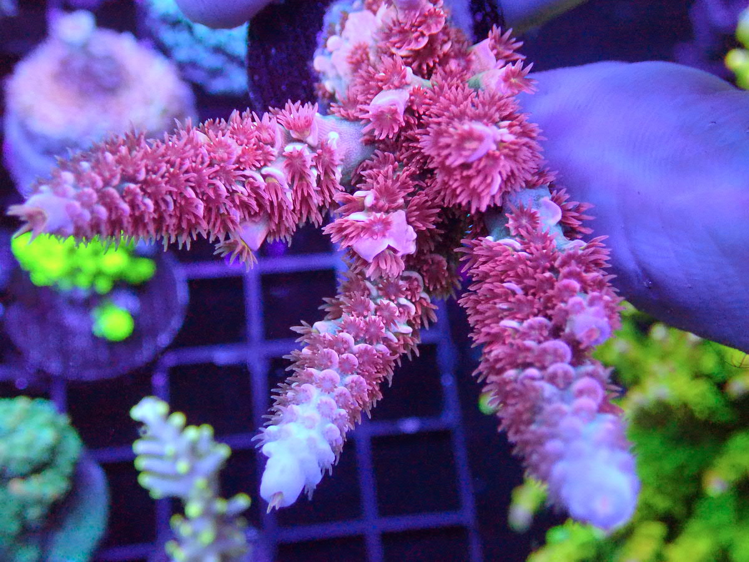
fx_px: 930
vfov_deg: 33.6
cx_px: 374
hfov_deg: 43.9
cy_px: 281
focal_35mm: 43
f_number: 2.9
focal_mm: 7.86
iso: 800
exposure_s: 1/80
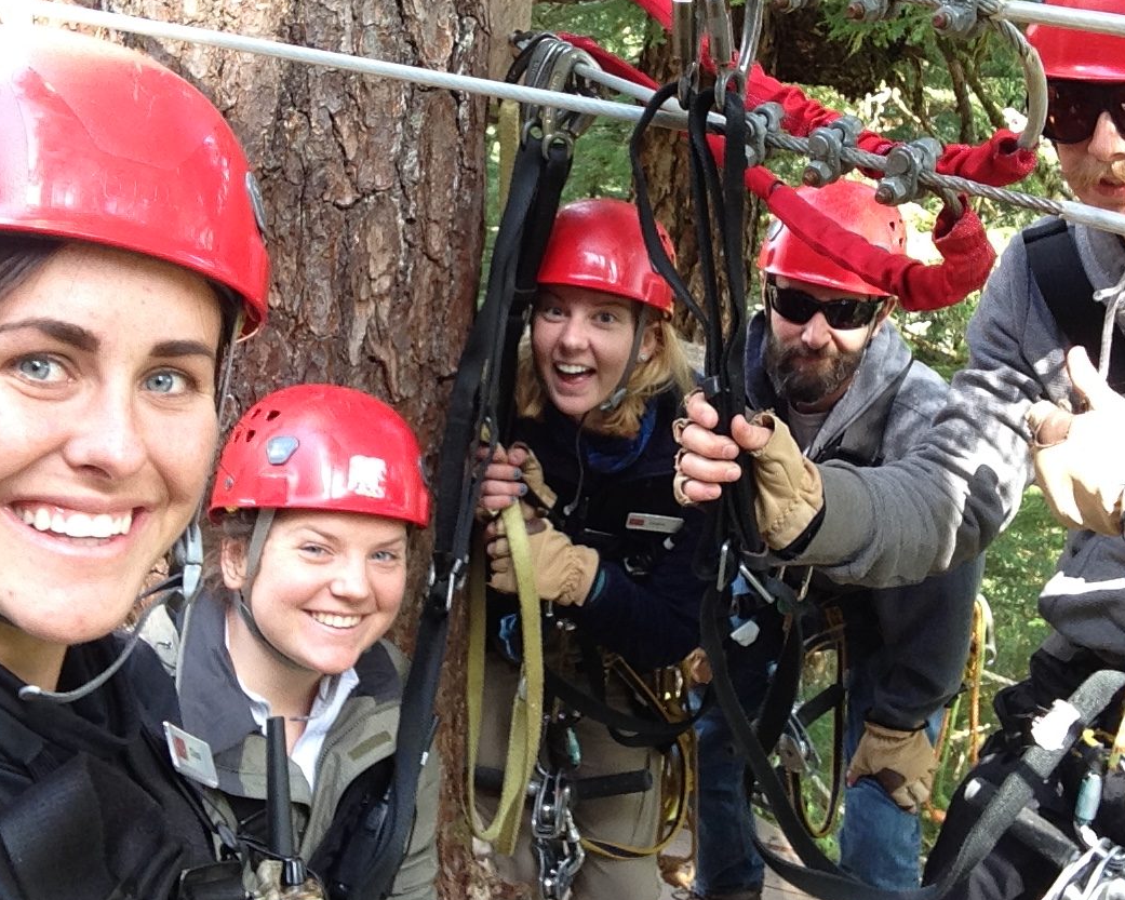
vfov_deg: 35.7
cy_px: 411
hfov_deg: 43.7
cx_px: 635
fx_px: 1399
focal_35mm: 42
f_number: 2.4
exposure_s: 1/40
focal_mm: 2.18
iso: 32
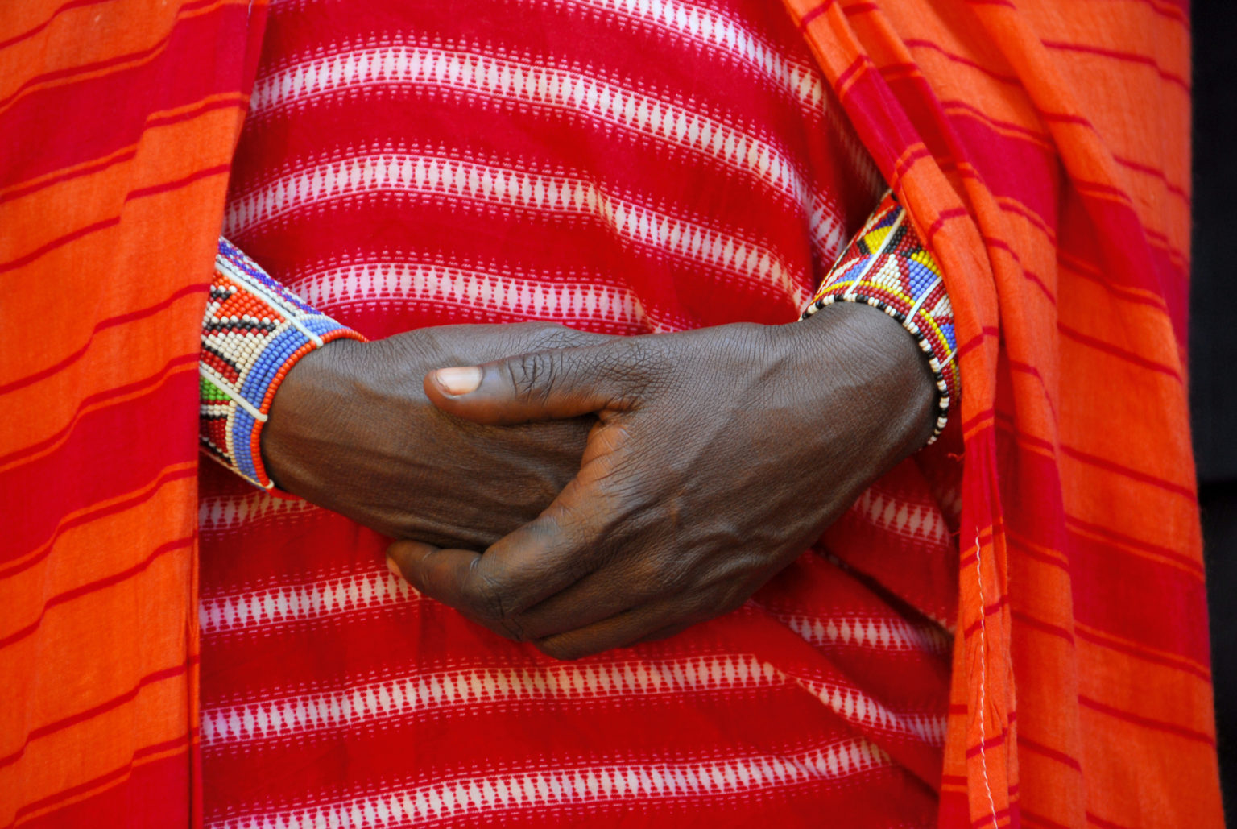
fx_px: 8775
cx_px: 618
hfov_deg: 8.1
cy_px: 414
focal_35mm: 255
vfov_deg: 5.4
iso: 200
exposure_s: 1/25
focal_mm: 170
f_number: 5.6
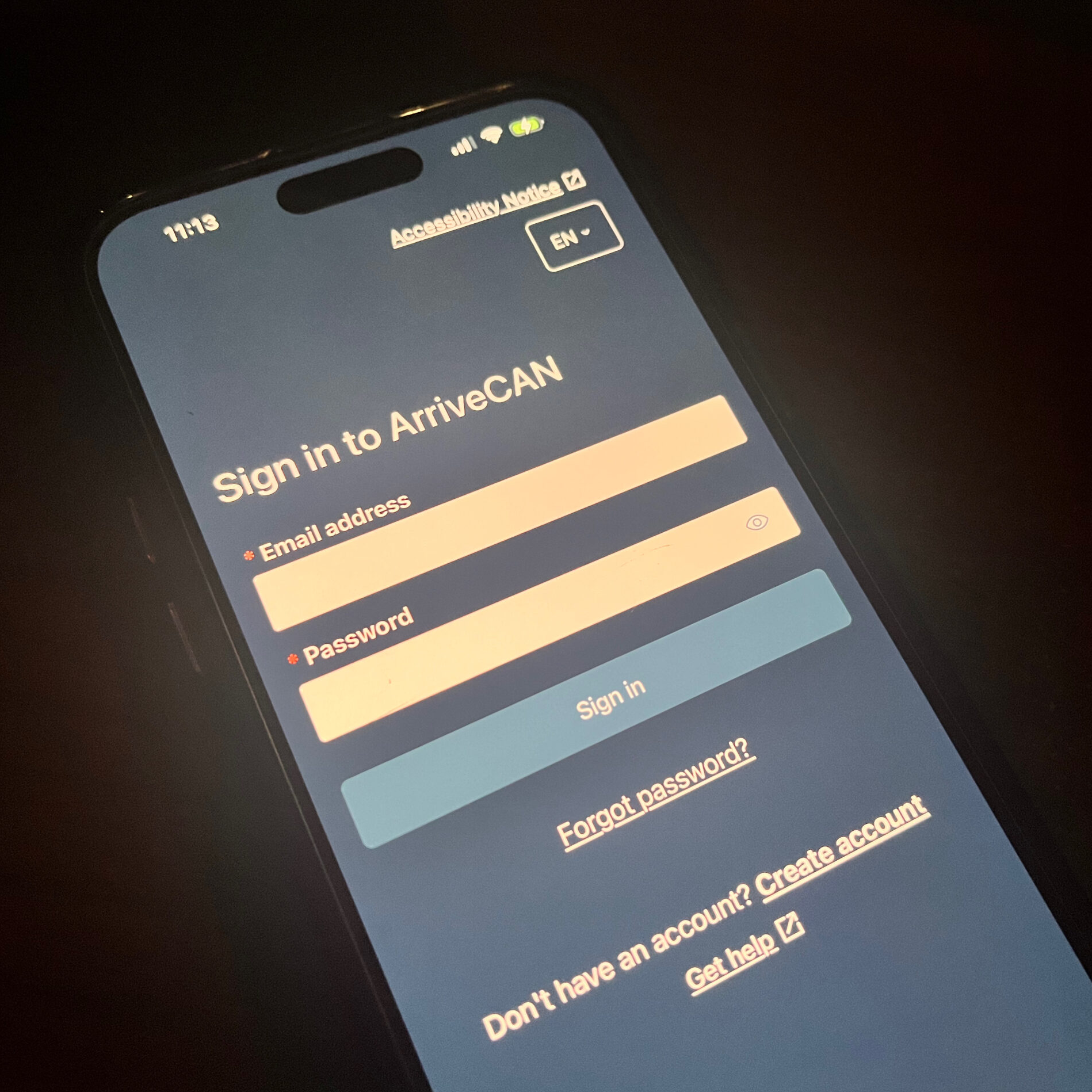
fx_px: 1106
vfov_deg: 52.5
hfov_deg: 52.4
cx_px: 602
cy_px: 548
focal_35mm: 31
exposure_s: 1/40
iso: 500
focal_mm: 5.1
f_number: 1.6
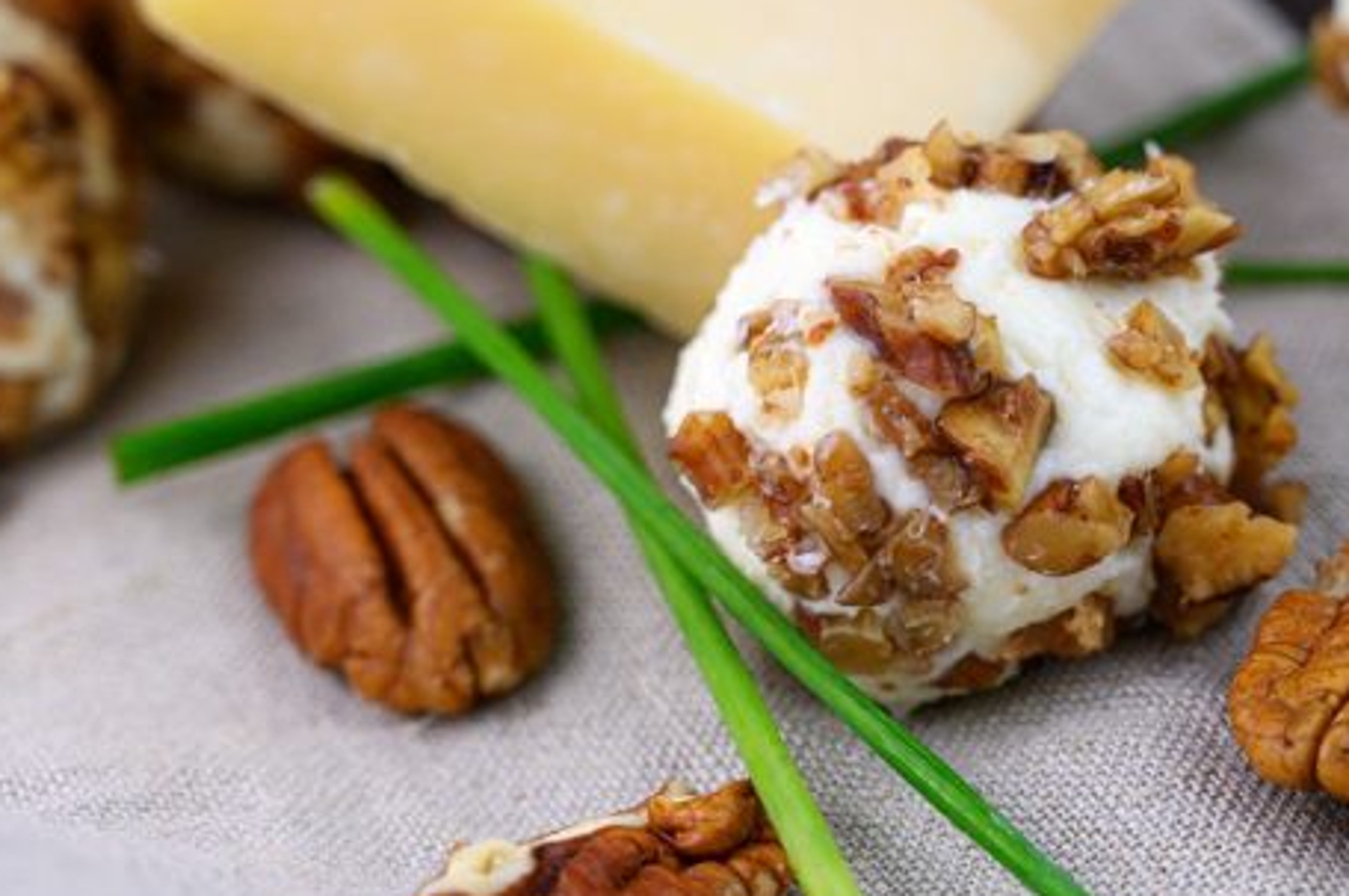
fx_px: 4417
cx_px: 1024
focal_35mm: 118
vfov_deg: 11.6
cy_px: 316
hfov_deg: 17.3
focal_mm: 70
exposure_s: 1/500
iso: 500
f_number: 5.6
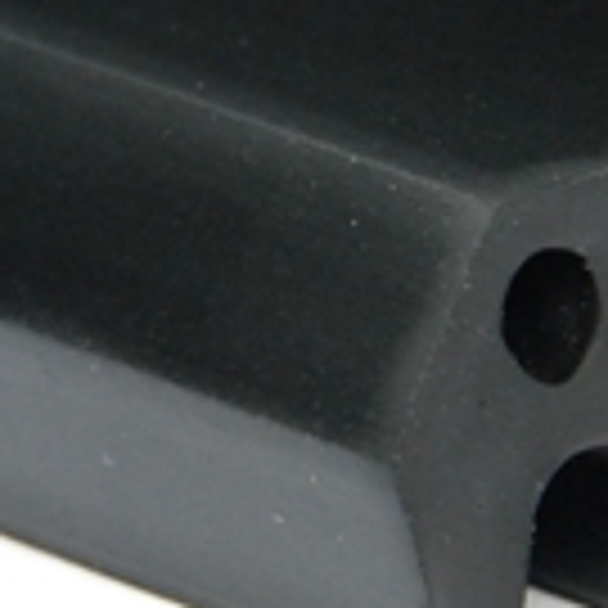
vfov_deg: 1.9
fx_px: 17909
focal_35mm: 901
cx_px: 59
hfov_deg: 1.9
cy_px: 149
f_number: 11
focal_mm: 135
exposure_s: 1/100
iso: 720
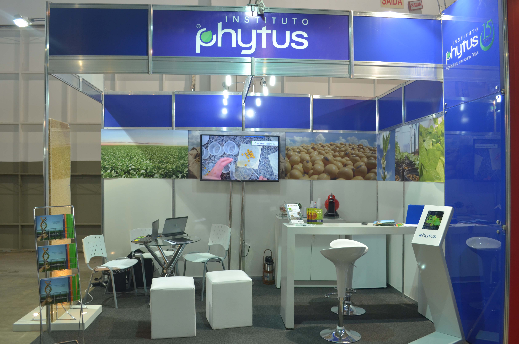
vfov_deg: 43.4
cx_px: 260
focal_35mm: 30
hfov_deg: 62.0
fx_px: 432
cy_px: 172
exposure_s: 1/50
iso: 400
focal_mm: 20
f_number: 5.6
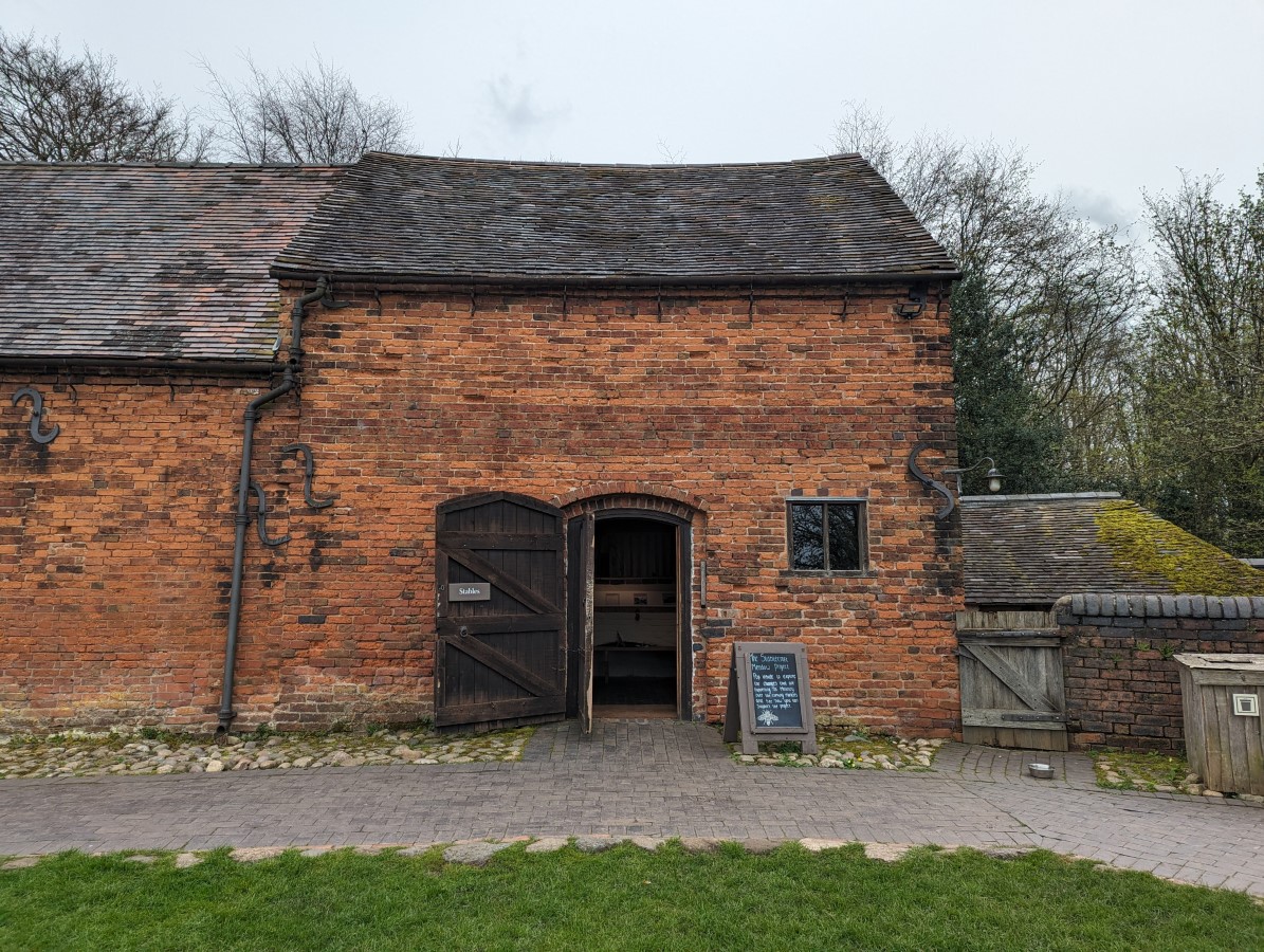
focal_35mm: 24
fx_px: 878
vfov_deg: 56.9
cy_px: 476
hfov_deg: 71.5
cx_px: 632
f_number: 1.85
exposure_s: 1/1953
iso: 48
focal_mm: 6.81
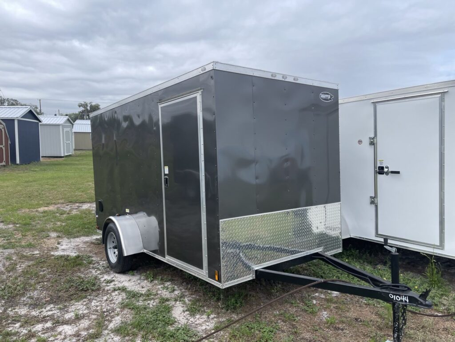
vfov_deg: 53.1
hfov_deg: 67.3
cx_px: 228
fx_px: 342
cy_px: 171
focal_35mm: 26
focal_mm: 5.1
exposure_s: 1/1852
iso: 32
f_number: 1.6
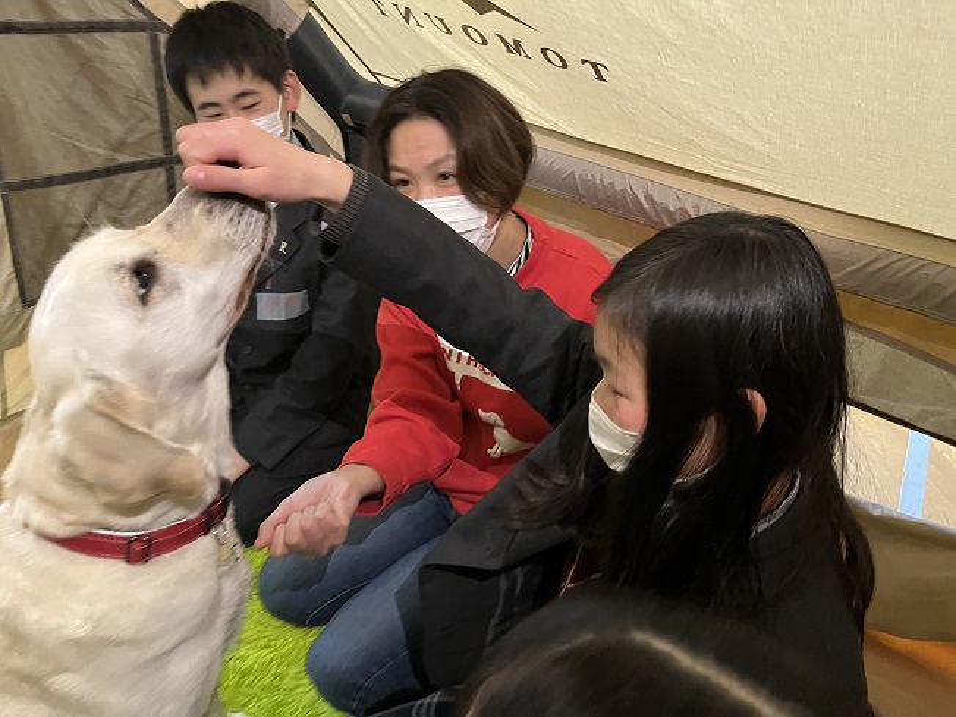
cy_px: 358
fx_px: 718
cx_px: 478
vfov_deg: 53.1
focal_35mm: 26
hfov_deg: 67.3
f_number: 1.6
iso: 500
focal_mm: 5.1
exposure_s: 1/46
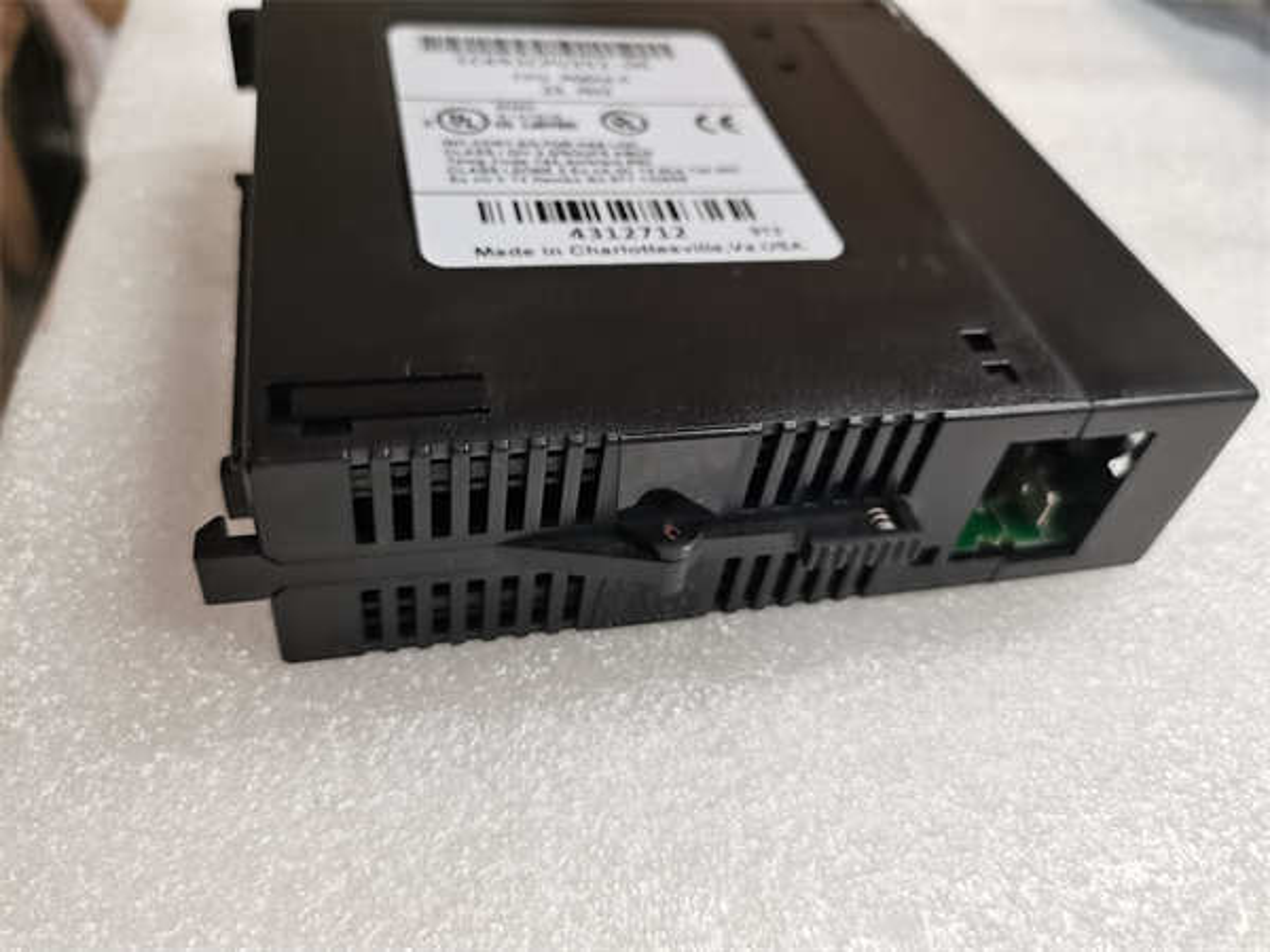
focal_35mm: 26
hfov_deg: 67.3
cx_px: 635
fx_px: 954
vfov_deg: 53.1
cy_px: 476
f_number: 1.8
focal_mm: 5.58
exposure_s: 1/100
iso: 250
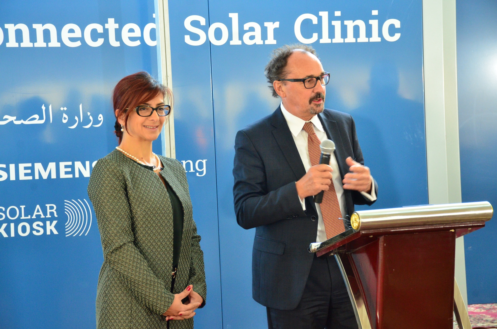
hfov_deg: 17.1
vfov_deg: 11.4
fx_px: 1653
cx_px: 248
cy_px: 164
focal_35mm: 120
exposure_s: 1/80
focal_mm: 80
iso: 2000
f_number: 9
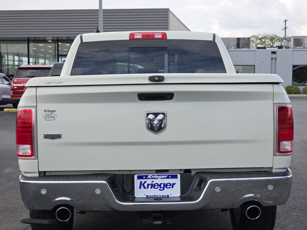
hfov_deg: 28.2
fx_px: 612
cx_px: 154
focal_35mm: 69
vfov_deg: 21.3
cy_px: 115
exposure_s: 1/622
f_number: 2.4
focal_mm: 7
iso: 25
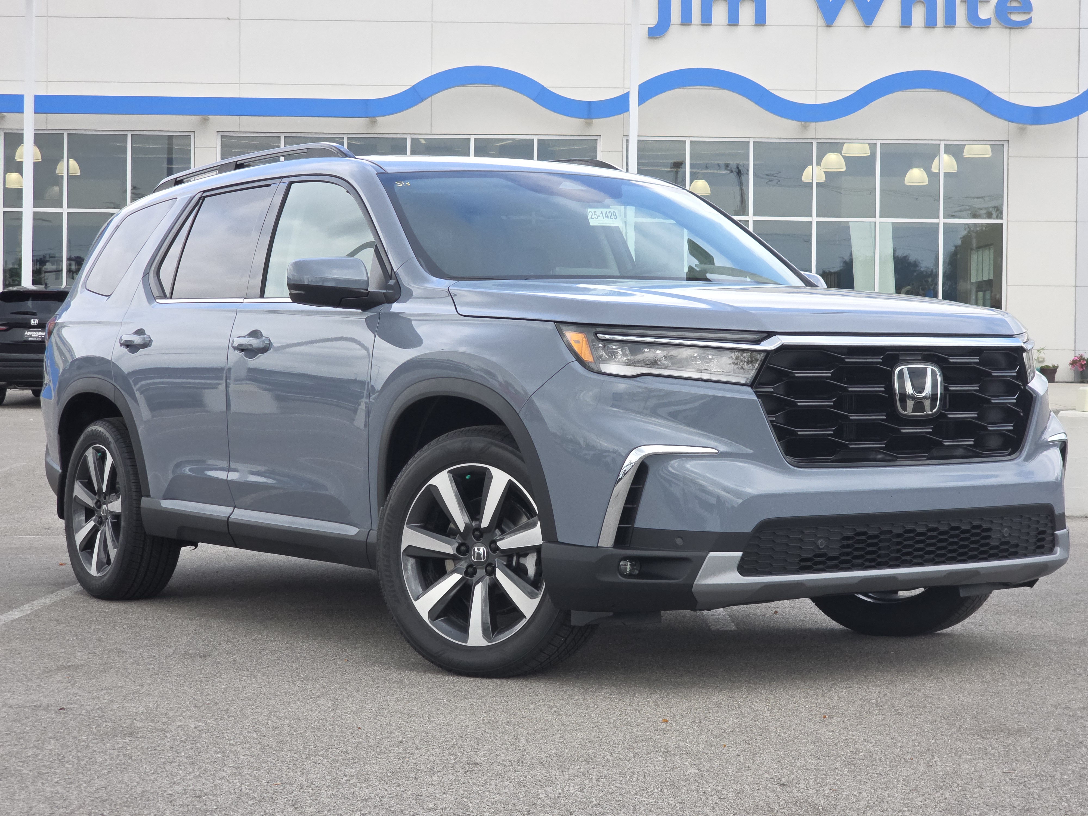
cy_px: 408
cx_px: 544
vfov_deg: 21.3
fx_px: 2169
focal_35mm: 69
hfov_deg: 28.2
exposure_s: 1/563
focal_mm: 7.9
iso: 50
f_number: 2.4
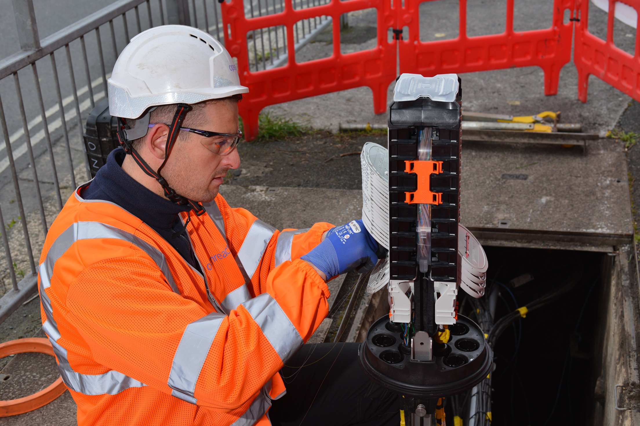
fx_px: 889
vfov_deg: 27.0
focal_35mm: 50
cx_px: 320
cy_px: 213
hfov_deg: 39.6
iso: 200
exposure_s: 1/200
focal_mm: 50
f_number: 8
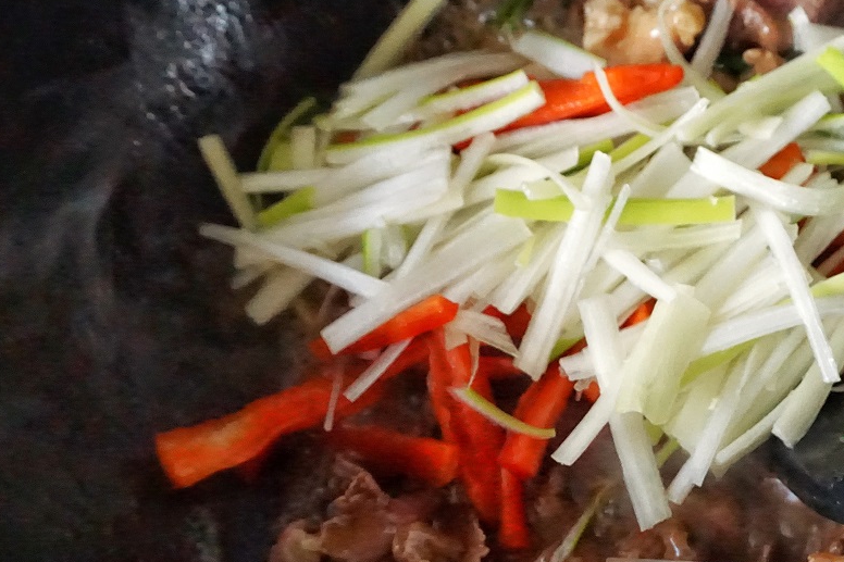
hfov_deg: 32.8
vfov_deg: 23.3
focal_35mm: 58
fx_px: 1359
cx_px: 753
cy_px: 354
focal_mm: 20
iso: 5000
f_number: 5.6
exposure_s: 1/125
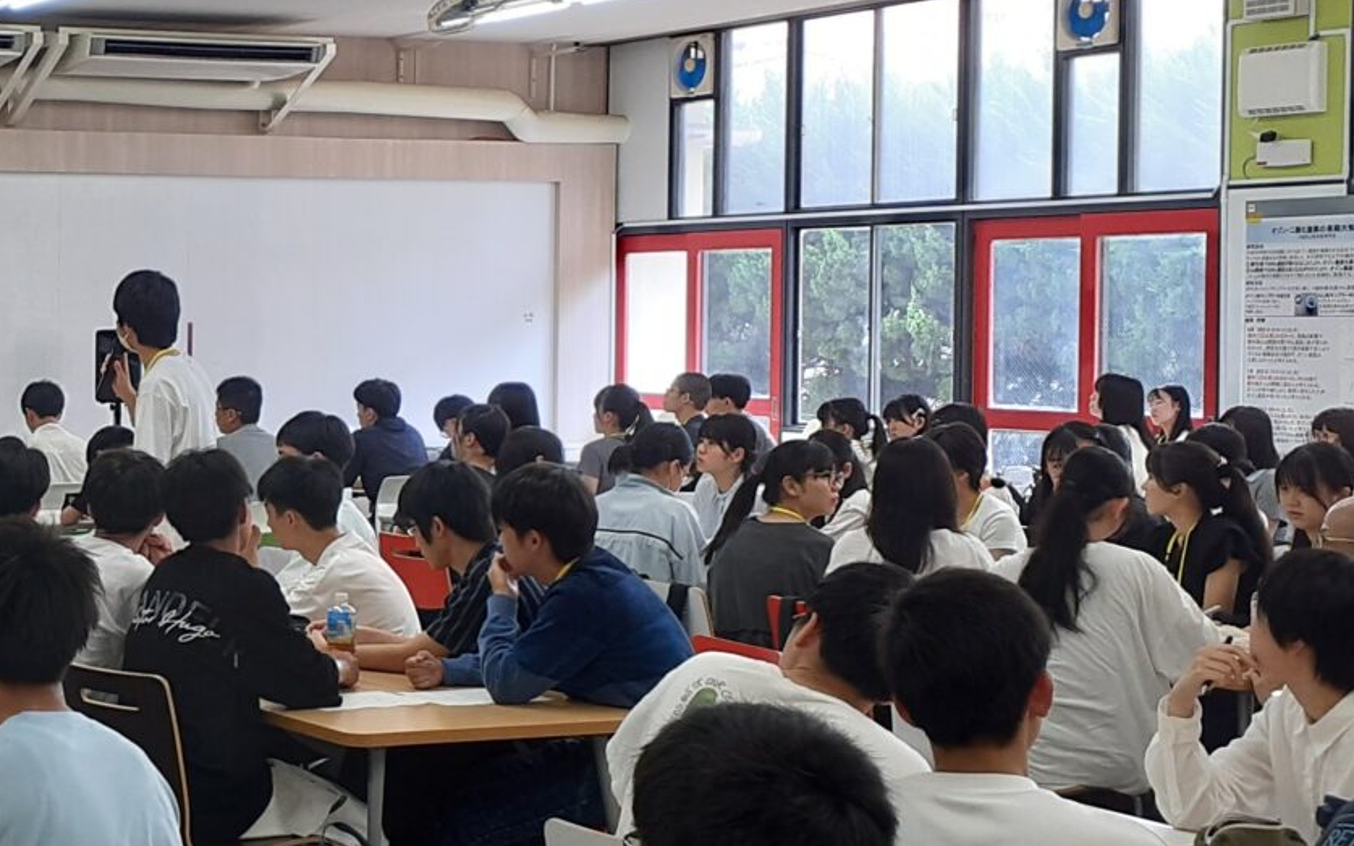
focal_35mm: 70
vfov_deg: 18.6
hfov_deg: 27.4
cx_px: -63
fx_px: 2583
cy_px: 369
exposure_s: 1/50
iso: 64
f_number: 1.9
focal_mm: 3.6
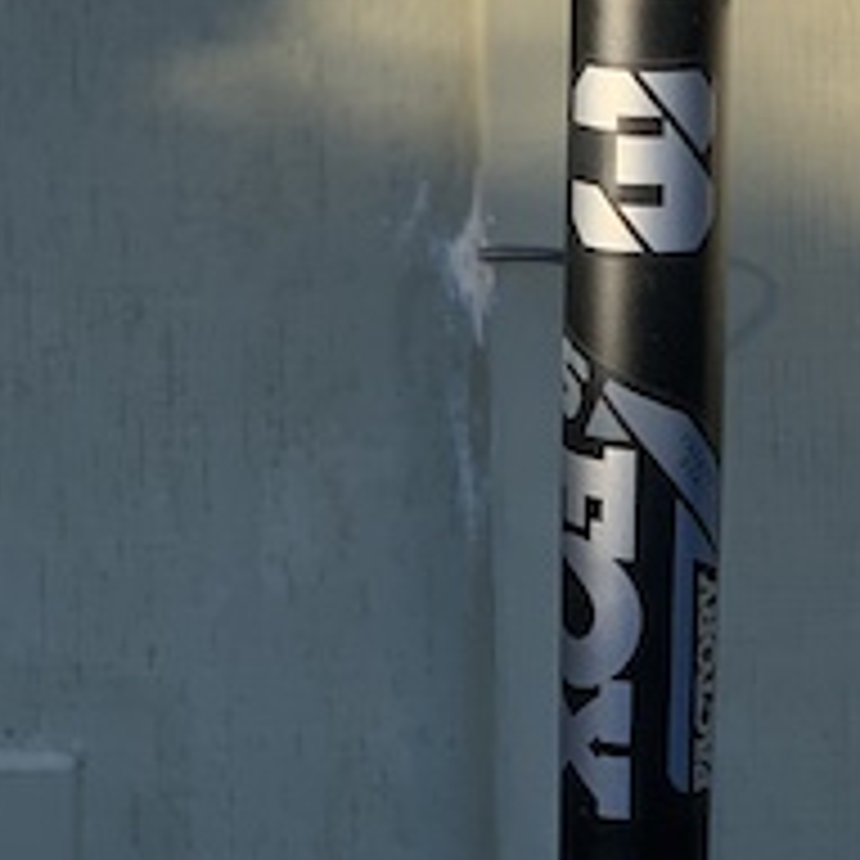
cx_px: 846
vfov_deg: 8.9
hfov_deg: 9.0
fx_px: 5425
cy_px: -324
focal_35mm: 193
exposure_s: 1/240
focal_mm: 6
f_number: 2.4
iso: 16
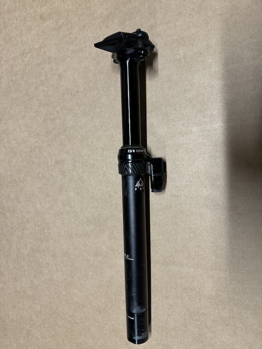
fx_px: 242
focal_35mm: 24
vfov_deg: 71.6
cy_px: 174
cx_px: 131
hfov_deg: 56.8
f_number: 1.78
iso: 200
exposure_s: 1/60
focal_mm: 6.86
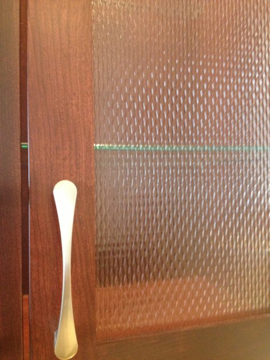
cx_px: 135
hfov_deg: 40.7
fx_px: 364
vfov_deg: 52.6
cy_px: 180
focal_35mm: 35
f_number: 2.4
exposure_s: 1/20
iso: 320
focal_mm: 4.28
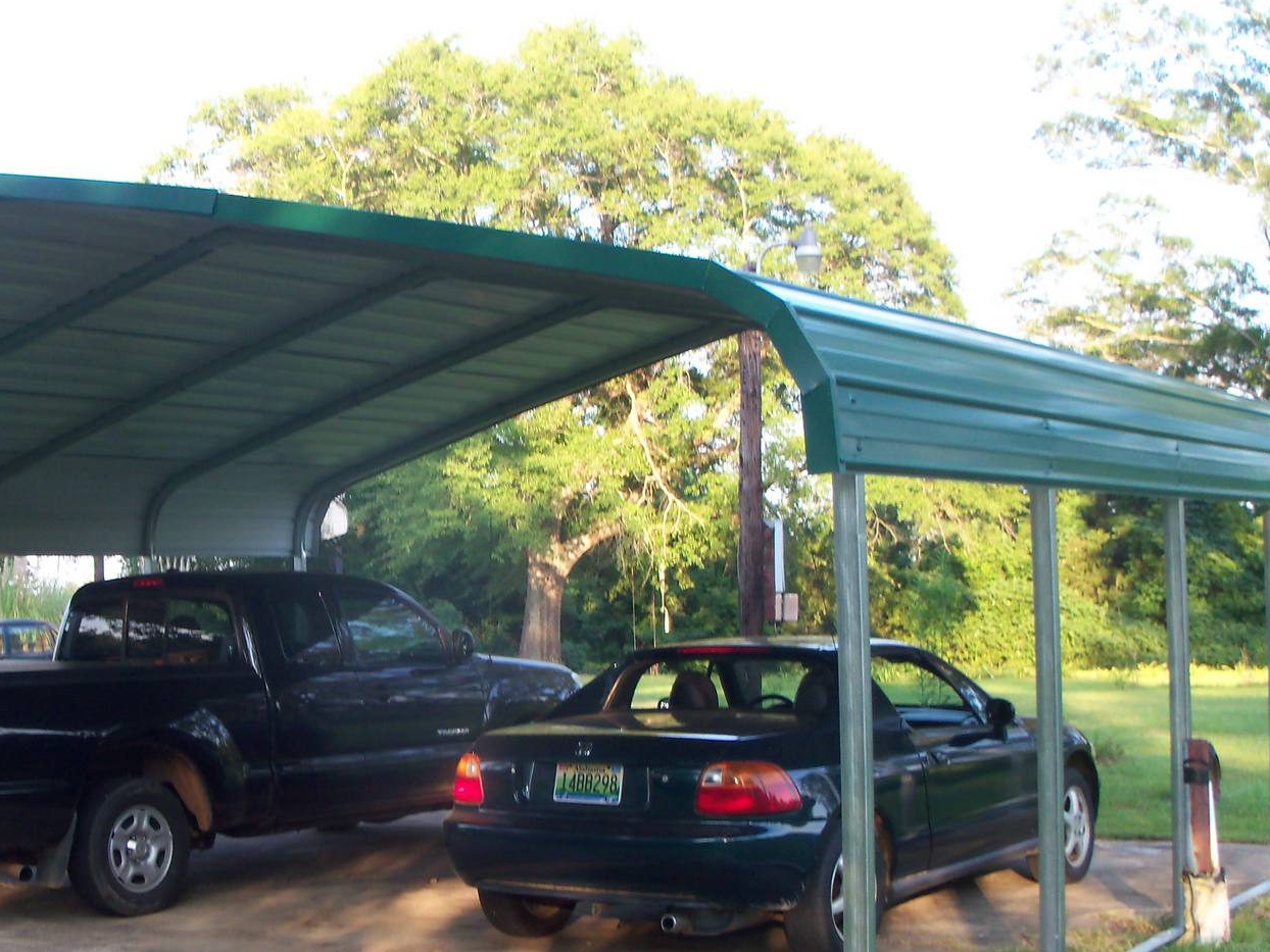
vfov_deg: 27.0
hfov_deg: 35.1
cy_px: 589
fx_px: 1981
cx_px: 390
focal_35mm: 54
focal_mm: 6.3
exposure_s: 1/80
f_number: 3
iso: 64
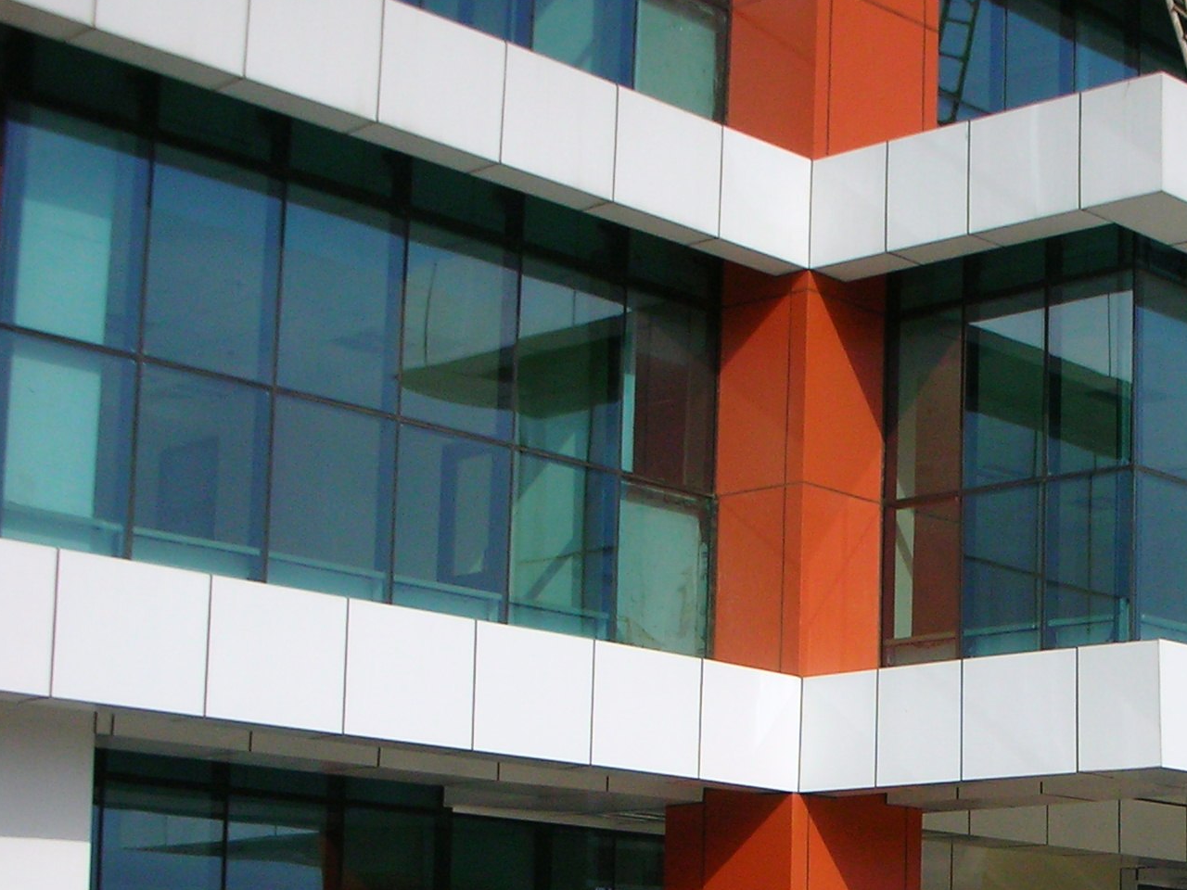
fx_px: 2640
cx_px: 914
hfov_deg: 25.0
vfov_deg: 18.8
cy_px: 833
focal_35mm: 77
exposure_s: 1/250
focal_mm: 5.8
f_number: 8.5
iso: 50
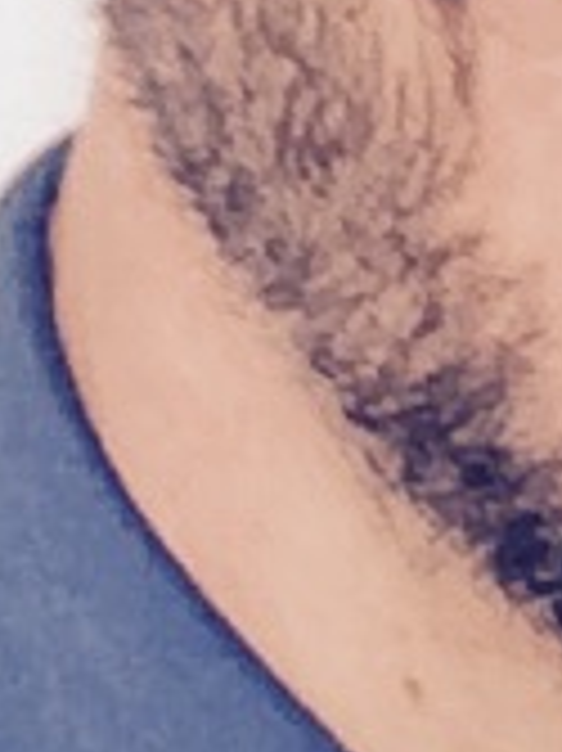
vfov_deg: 8.2
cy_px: -356
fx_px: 5159
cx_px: 742
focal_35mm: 238
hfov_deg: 6.2
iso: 64
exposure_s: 1/30
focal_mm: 2.15
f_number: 2.4
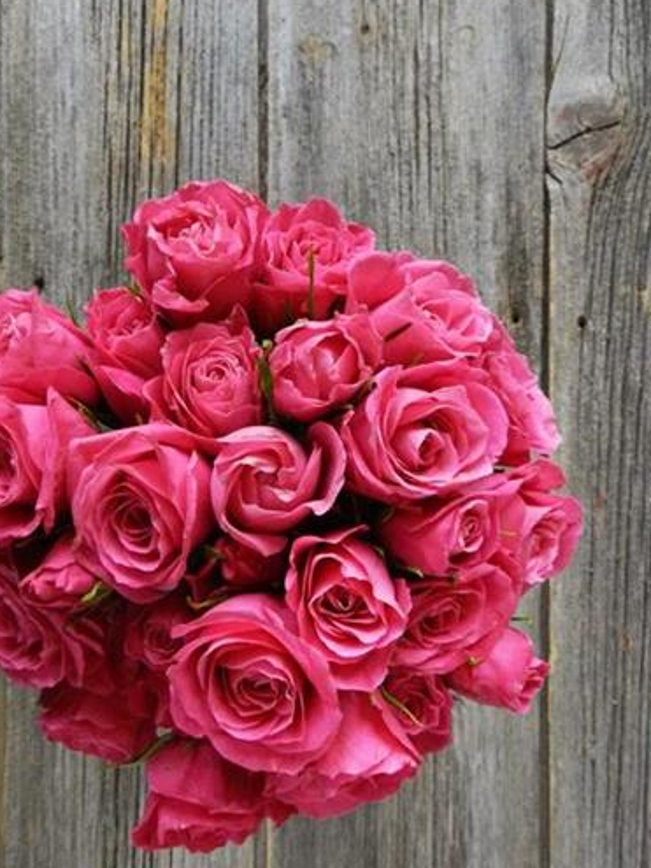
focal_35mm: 31
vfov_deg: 58.0
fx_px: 778
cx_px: 260
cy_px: 506
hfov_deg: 45.2
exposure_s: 1/320
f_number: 3.4
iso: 800
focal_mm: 4
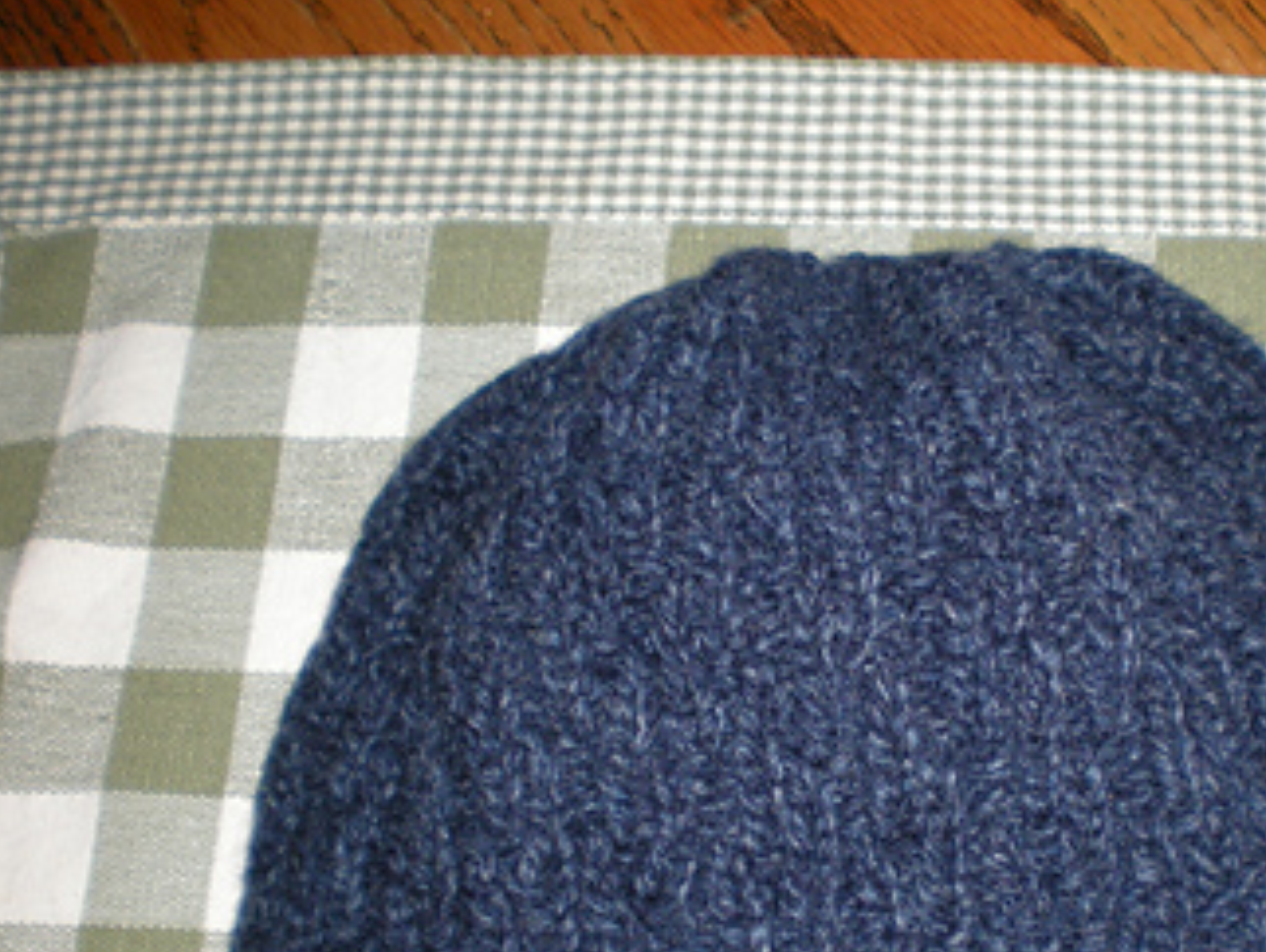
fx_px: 2159
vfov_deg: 24.6
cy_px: 683
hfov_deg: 32.3
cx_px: 885
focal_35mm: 59
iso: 64
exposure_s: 1/60
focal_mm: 6.3
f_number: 3.1
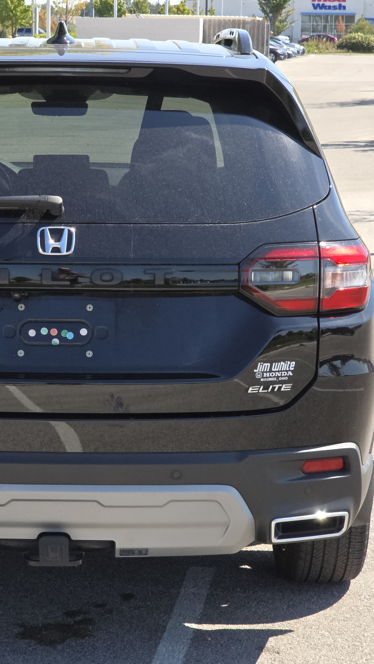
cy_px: 334
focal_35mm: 101
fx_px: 1780
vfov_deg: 21.1
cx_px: 57
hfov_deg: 11.9
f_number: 2.4
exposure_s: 1/788
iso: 50
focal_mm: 7.9
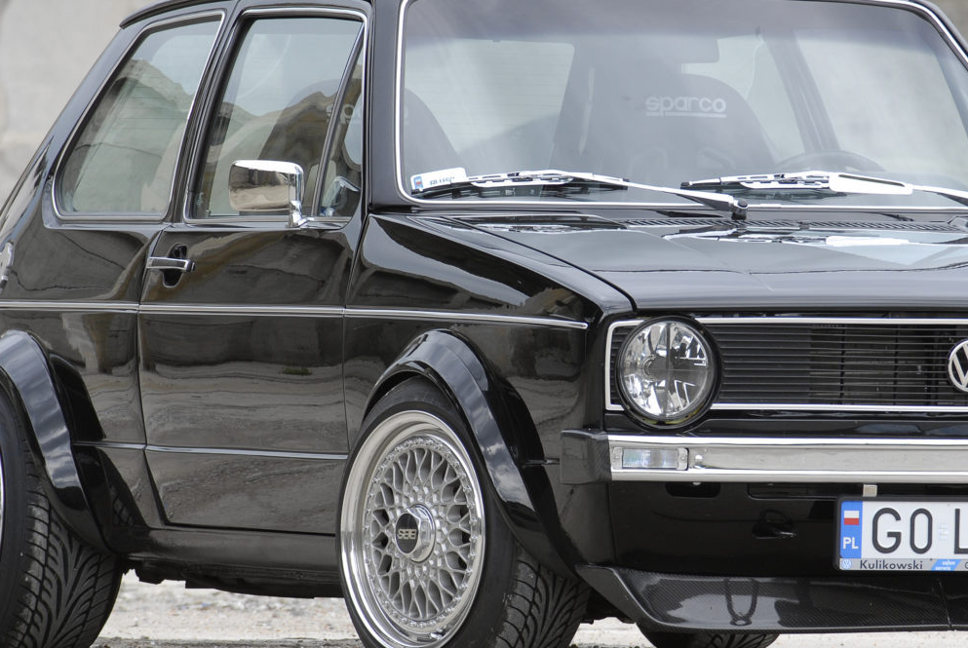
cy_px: 343
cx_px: 635
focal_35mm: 435
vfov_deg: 3.2
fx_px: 11712
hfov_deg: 4.7
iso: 200
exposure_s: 1/100
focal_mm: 180
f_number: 8
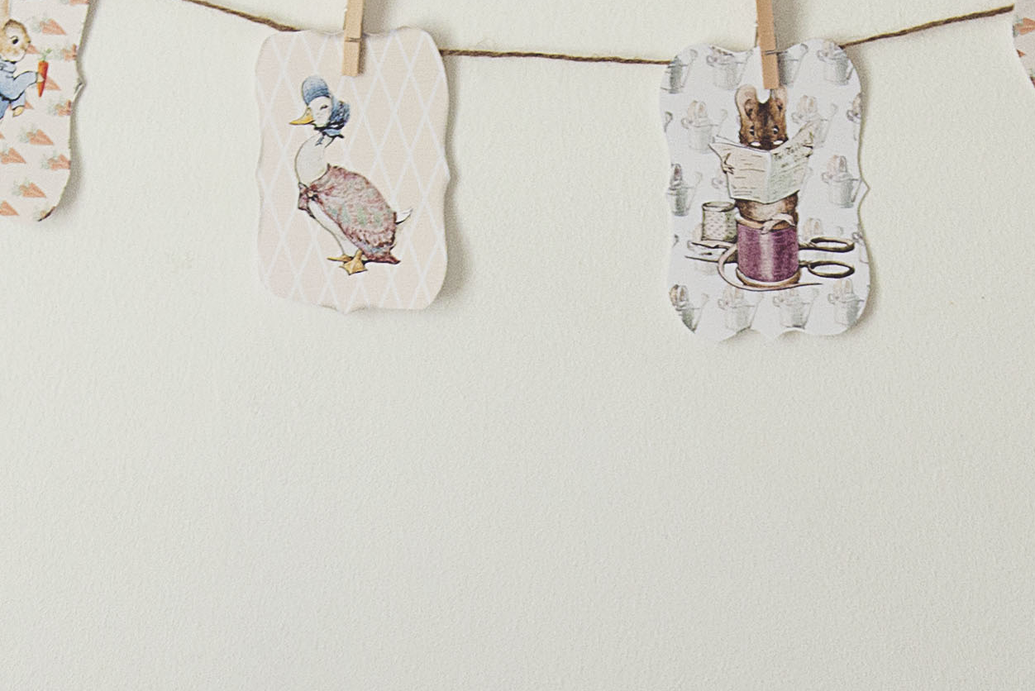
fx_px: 4976
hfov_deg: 11.9
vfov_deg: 7.7
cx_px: 642
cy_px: 1180
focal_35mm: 173
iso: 640
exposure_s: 1/400
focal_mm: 36
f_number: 3.2
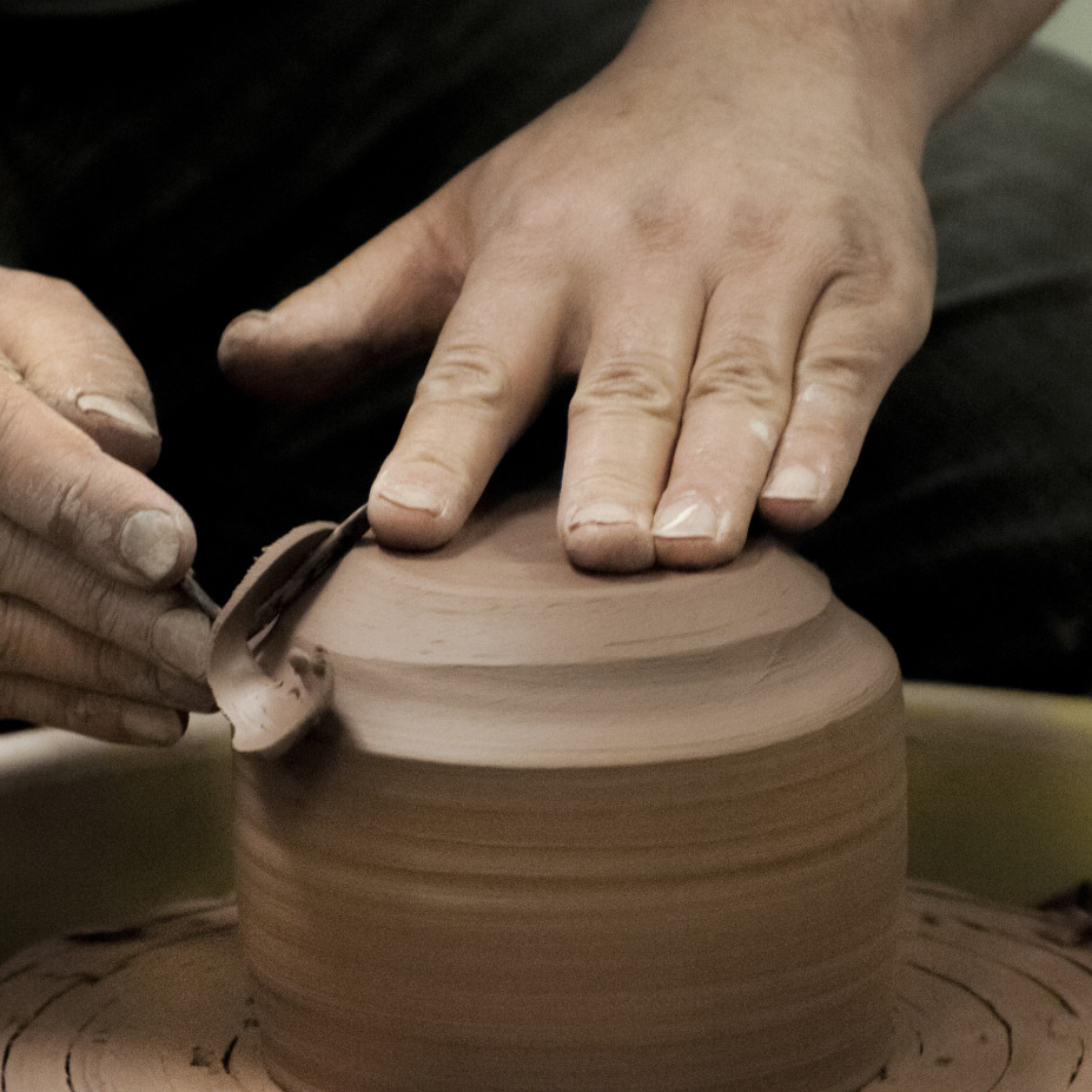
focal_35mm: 577
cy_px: 545
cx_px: 333
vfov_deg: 3.0
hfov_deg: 3.0
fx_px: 20593
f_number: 5.6
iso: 3200
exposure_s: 1/80
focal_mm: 300
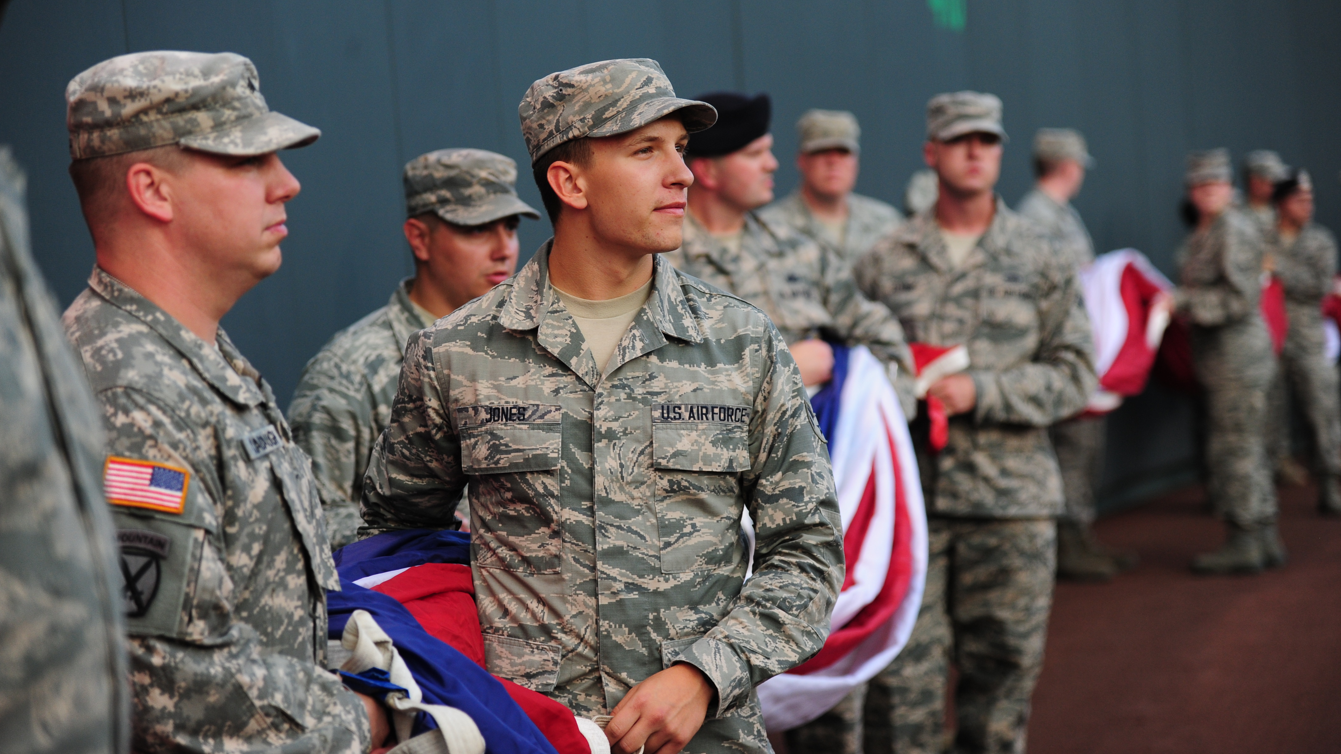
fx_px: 4480
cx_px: 669
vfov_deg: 9.6
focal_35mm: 126
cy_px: 328
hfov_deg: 17.0
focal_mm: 120
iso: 800
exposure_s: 1/800
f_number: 4
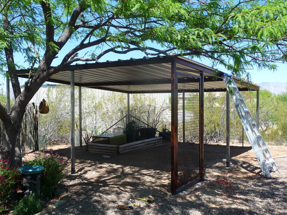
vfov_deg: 44.1
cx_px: 144
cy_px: 108
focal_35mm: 32
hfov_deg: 56.8
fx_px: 265
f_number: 3.5
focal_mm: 5.3
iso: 100
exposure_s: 1/500
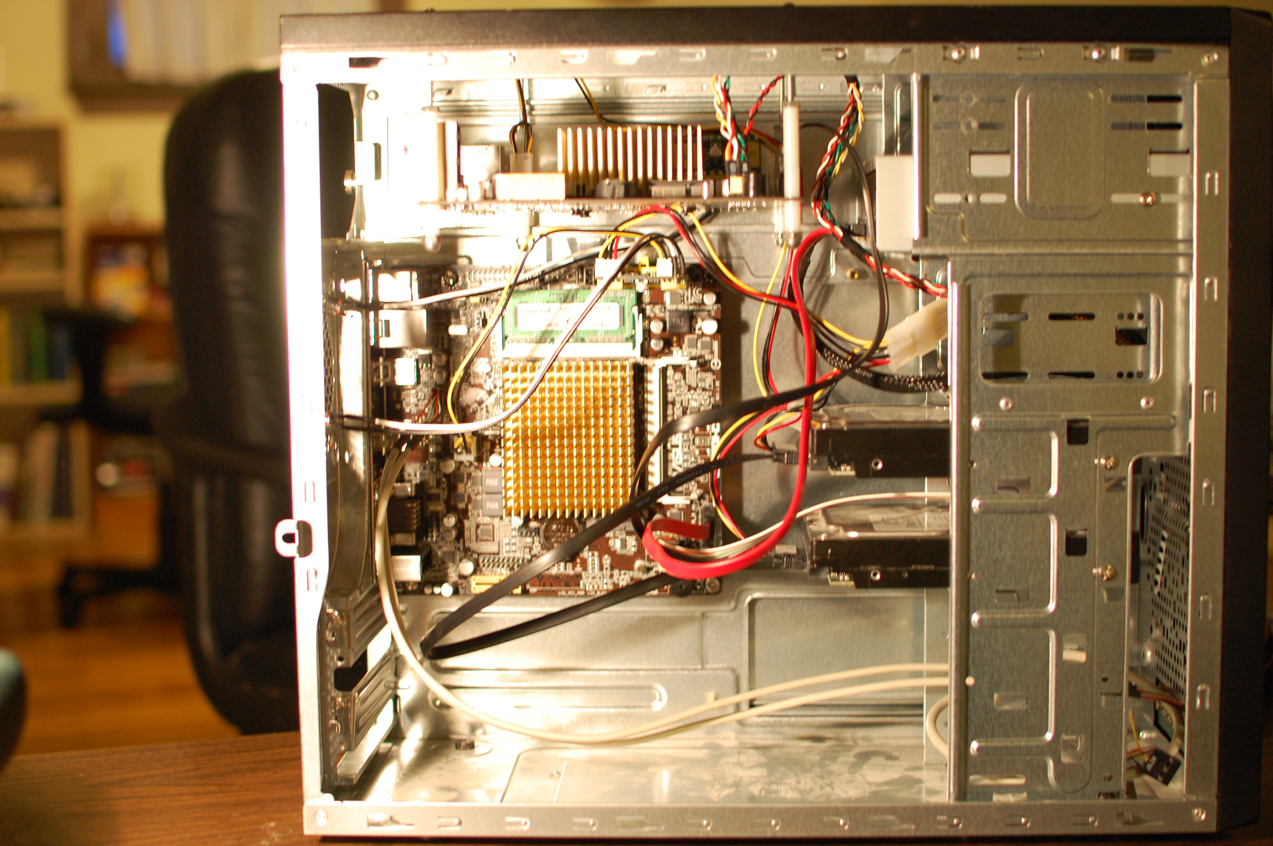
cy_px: 423
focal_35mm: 52
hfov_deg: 37.9
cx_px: 636
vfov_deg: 25.7
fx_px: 1855
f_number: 2.8
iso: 800
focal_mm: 35
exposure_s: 1/30
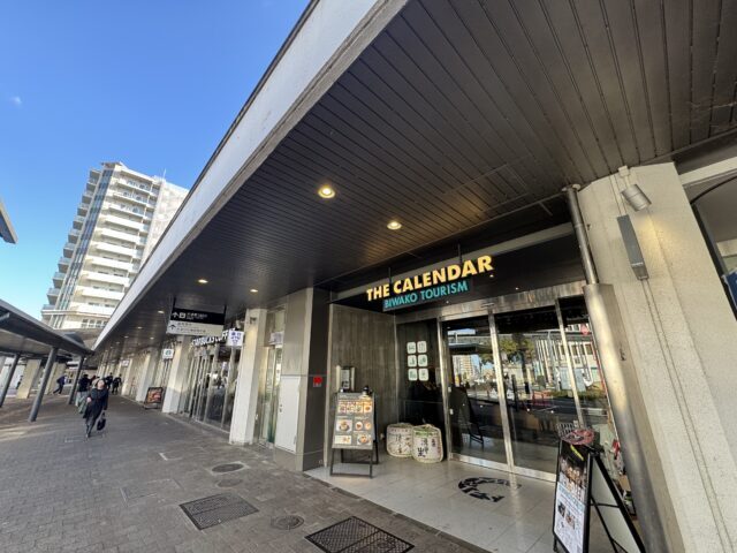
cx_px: 368
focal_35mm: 14
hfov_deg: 102.1
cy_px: 276
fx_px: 298
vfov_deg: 85.7
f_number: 2.2
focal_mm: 2.22
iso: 64
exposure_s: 1/99
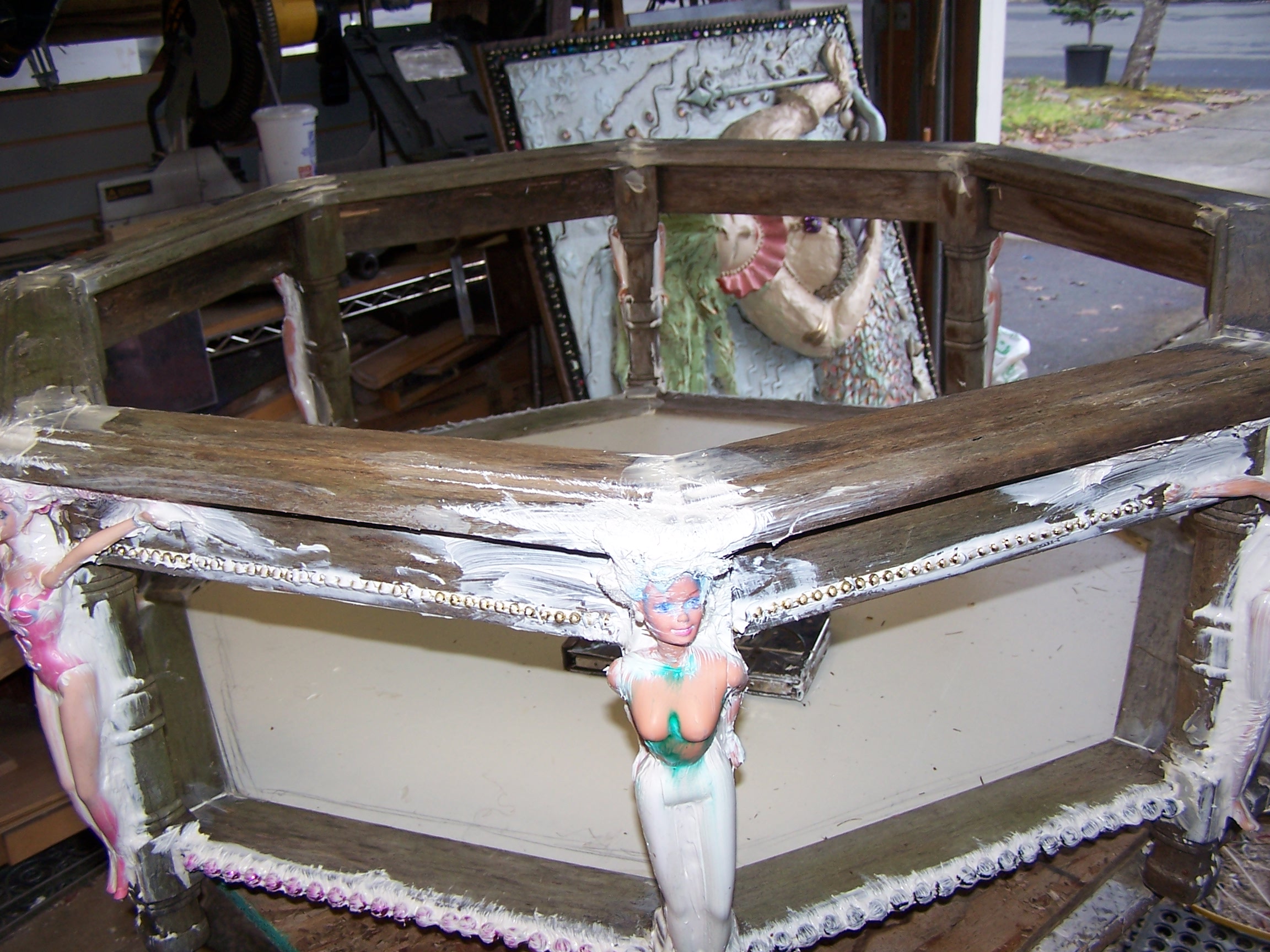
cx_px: 635
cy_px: 476
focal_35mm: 38
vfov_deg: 37.7
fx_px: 1394
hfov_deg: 49.0
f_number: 2.8
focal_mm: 6.3
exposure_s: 1/60
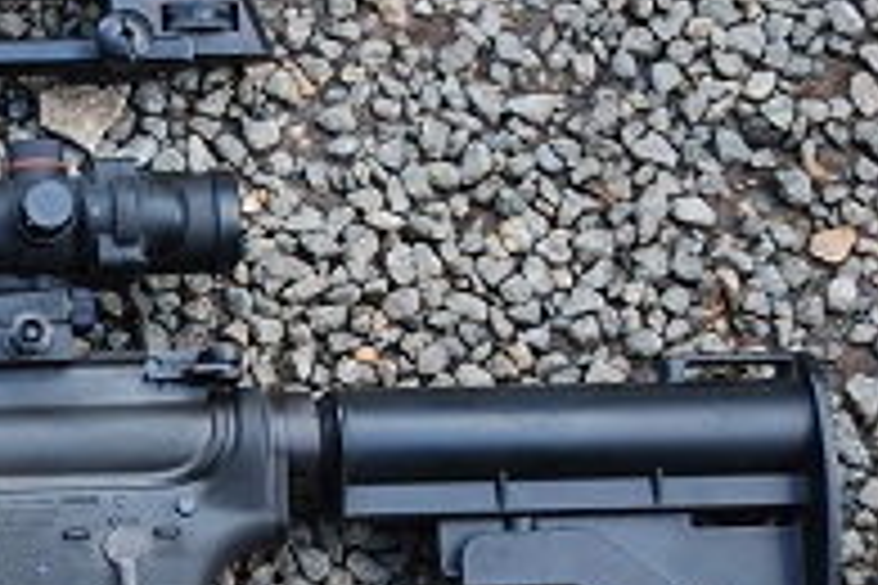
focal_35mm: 125
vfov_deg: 11.0
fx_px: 3037
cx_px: -252
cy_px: 506
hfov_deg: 15.7
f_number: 4.5
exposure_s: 1/80
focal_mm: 27
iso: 200
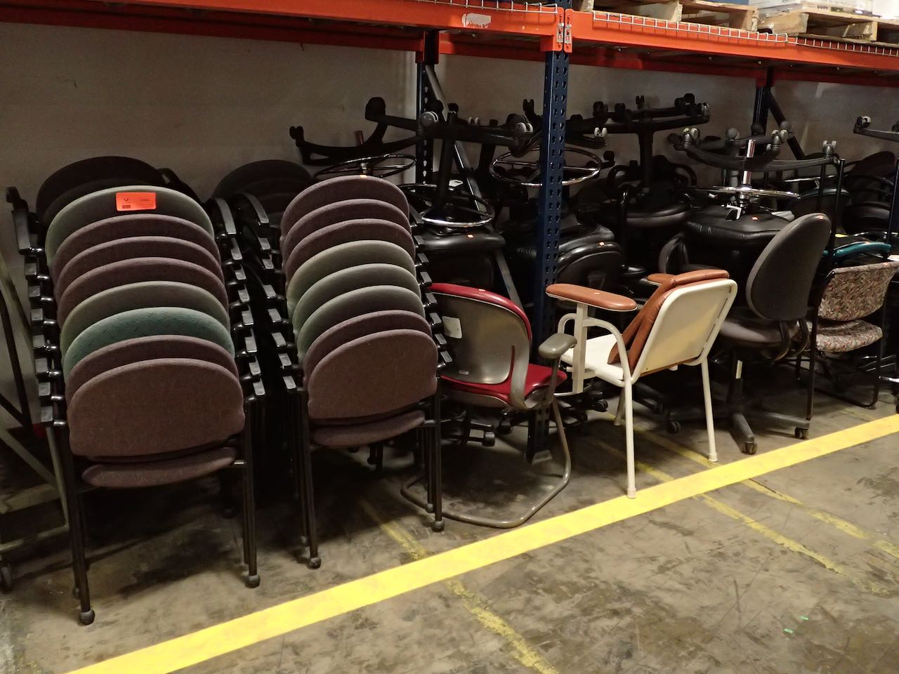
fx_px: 779
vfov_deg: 46.8
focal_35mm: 30
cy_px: 337
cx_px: 450
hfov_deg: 60.0
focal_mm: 5.5
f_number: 2.3
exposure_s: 1/25
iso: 800
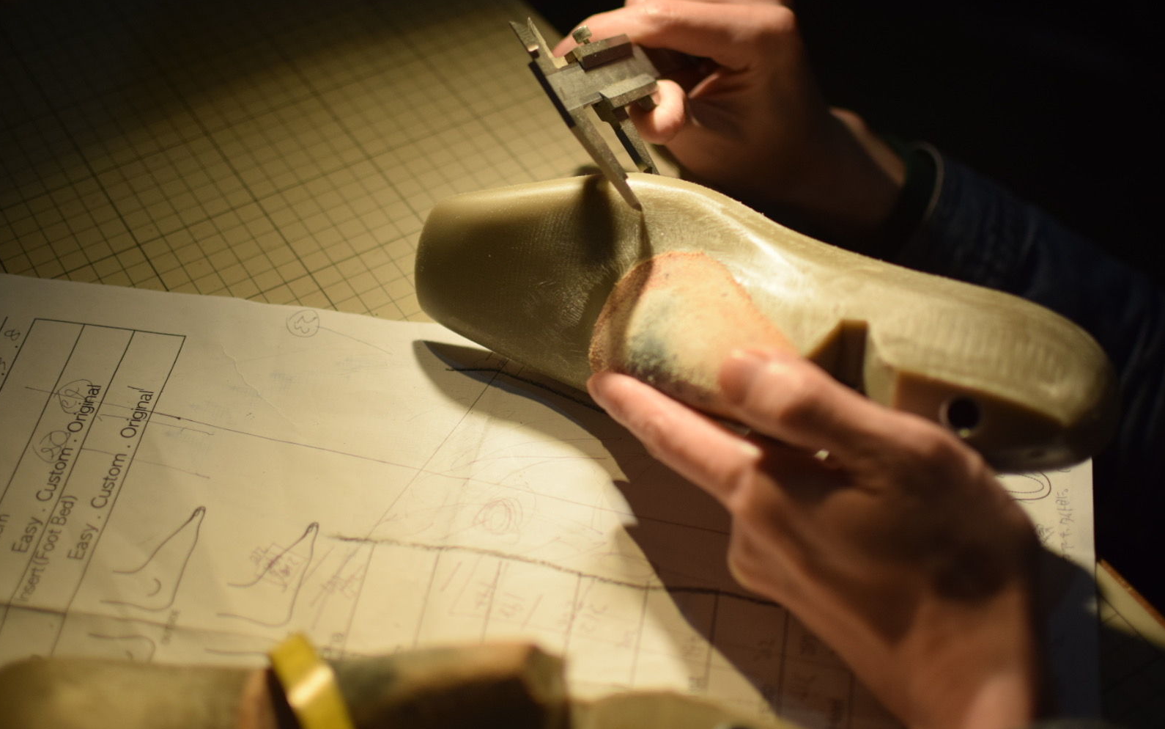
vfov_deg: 23.8
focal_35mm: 55
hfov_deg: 37.2
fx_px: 1731
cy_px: 334
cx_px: 574
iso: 500
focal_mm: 35
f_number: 1.8
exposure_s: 1/1250
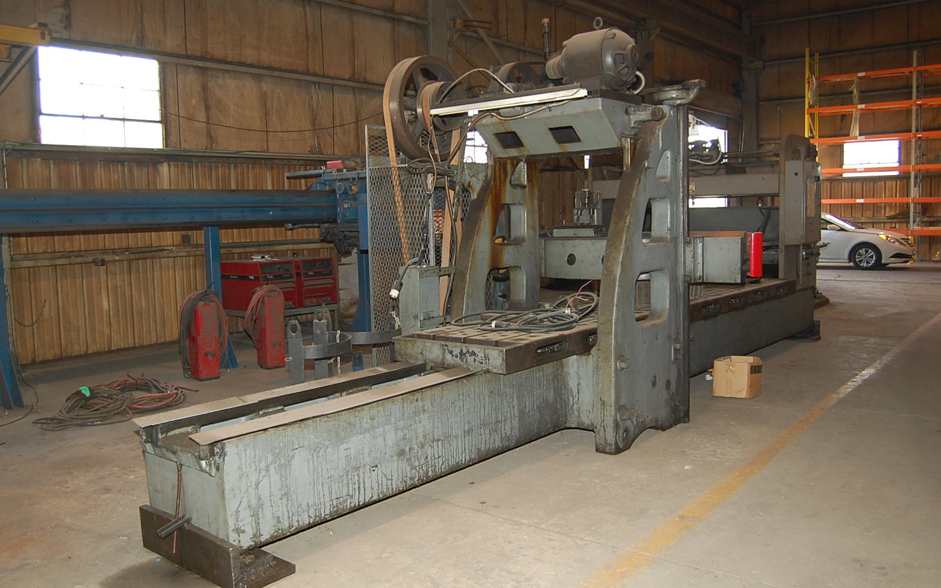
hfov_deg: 63.7
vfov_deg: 42.4
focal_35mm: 30
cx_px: 465
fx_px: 757
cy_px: 284
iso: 400
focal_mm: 19
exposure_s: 1/60
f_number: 4
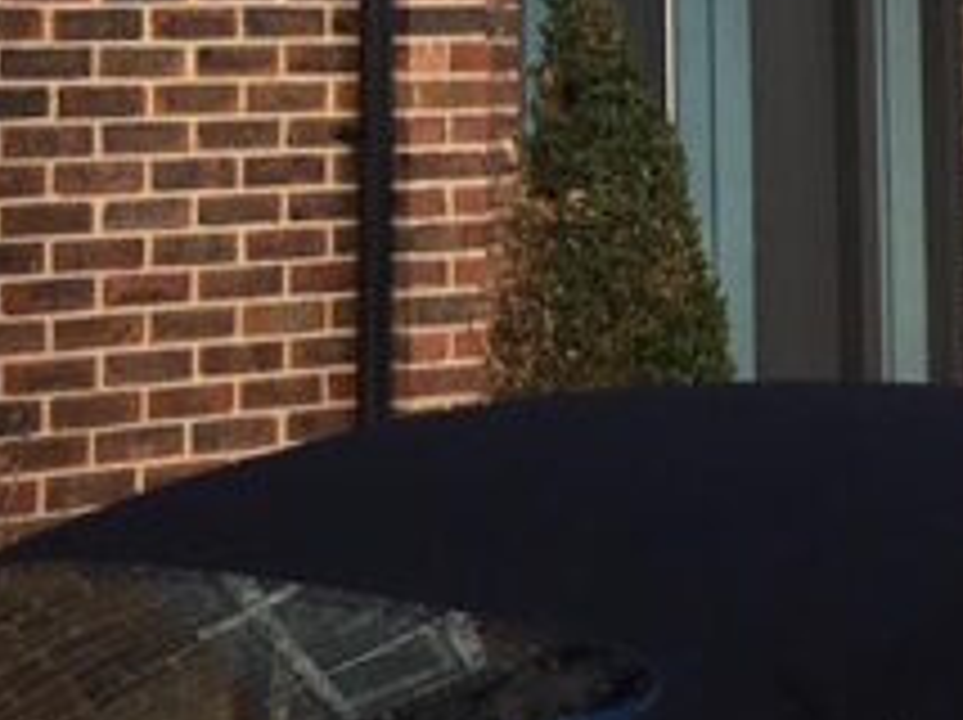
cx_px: 990
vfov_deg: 10.3
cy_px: -405
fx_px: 3863
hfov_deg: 14.0
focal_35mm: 139
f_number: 2.2
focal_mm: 4.15
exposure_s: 1/620
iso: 25
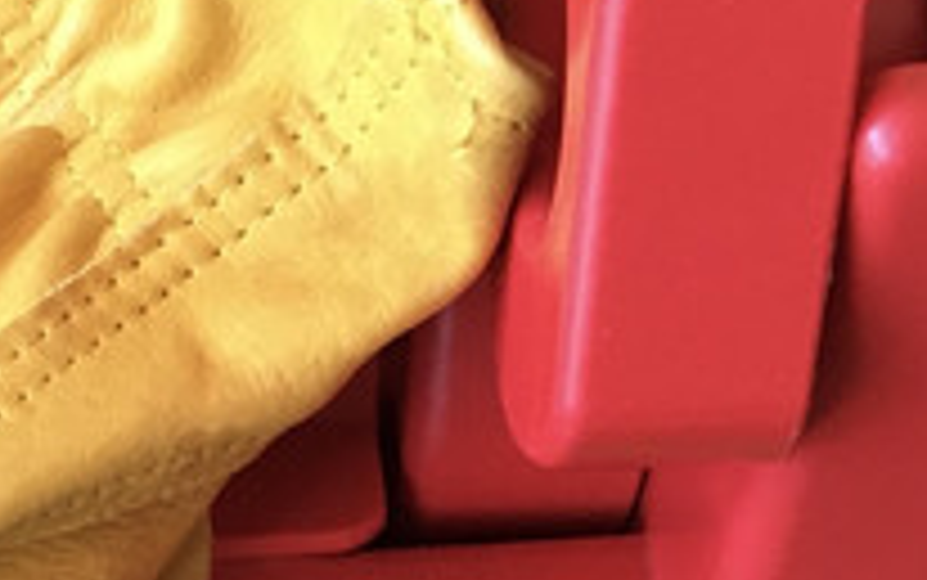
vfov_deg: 7.4
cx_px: -322
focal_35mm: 159
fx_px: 4019
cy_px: 1659
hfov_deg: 12.7
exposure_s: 1/30
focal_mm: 4.15
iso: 32
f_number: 2.2
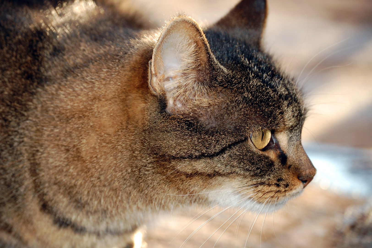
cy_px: 124
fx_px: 1316
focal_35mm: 128
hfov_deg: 16.1
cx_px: 186
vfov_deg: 10.7
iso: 200
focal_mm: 85
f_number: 5.6
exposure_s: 1/125
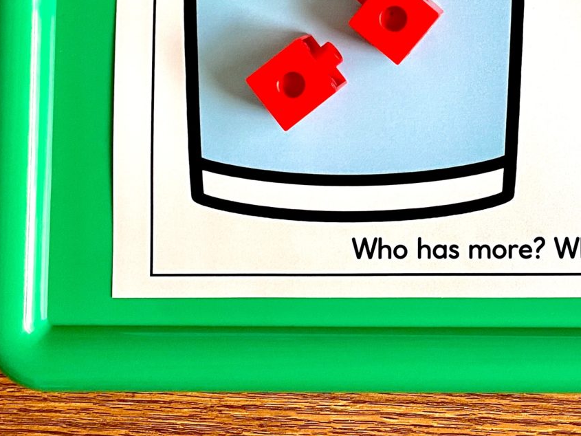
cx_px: 515
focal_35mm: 63
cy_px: -89
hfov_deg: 29.5
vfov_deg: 21.6
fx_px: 1058
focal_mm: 4.25
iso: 125
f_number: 1.8
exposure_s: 1/78
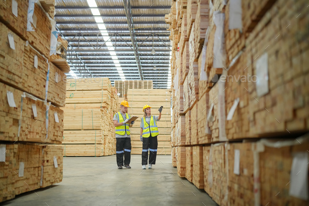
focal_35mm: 35
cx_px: 154
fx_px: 300
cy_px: 103
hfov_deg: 54.4
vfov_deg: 37.8
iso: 320
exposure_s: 1/215
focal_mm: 35
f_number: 1.4
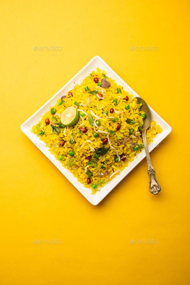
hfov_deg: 22.6
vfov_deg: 33.4
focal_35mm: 60
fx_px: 475
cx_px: 95
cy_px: 142
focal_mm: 60
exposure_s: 1/125
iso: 100
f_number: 7.1
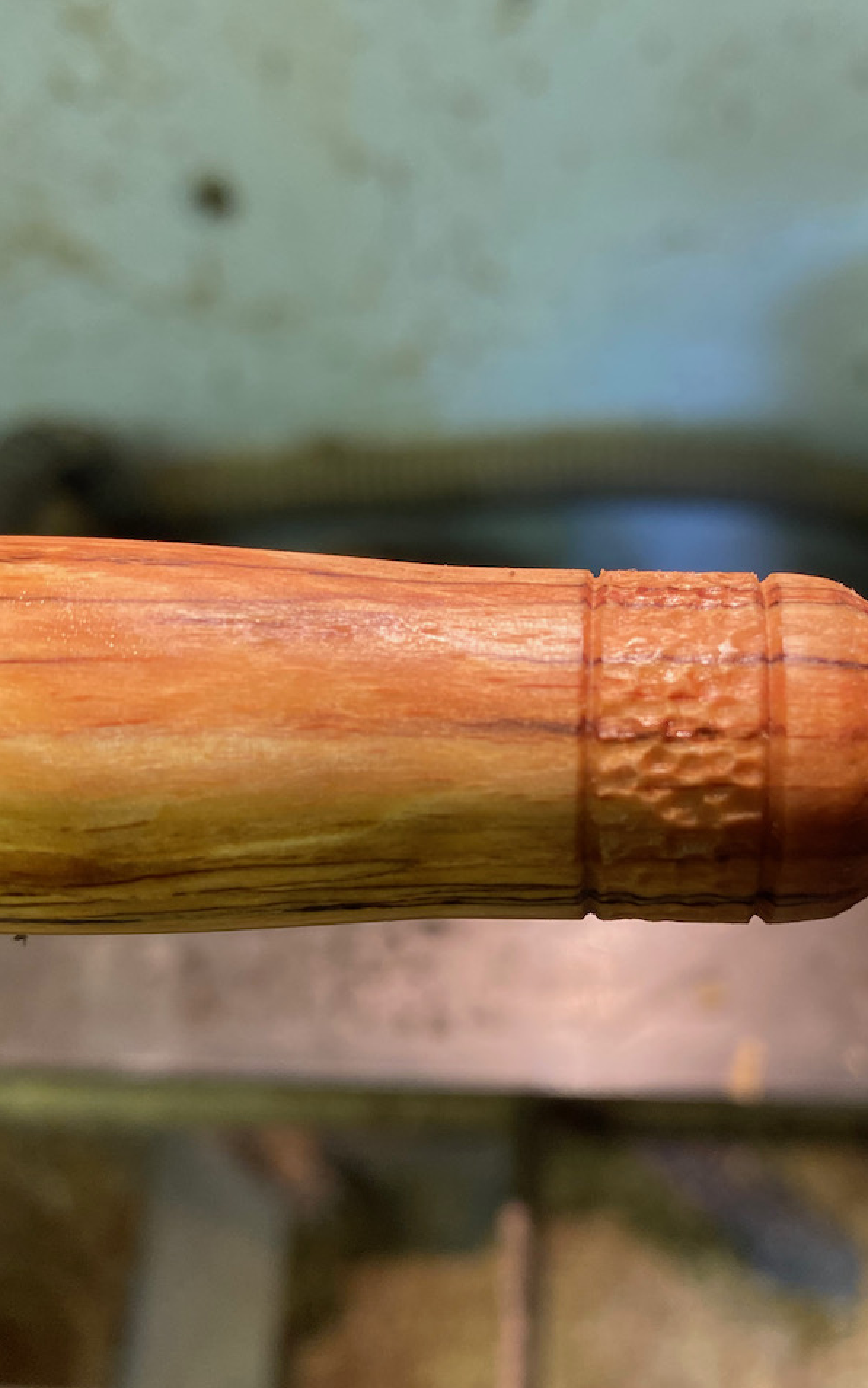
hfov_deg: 34.2
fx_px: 1400
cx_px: 555
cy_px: 693
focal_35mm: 37
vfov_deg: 52.7
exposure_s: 1/50
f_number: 1.8
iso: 100
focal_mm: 4.25
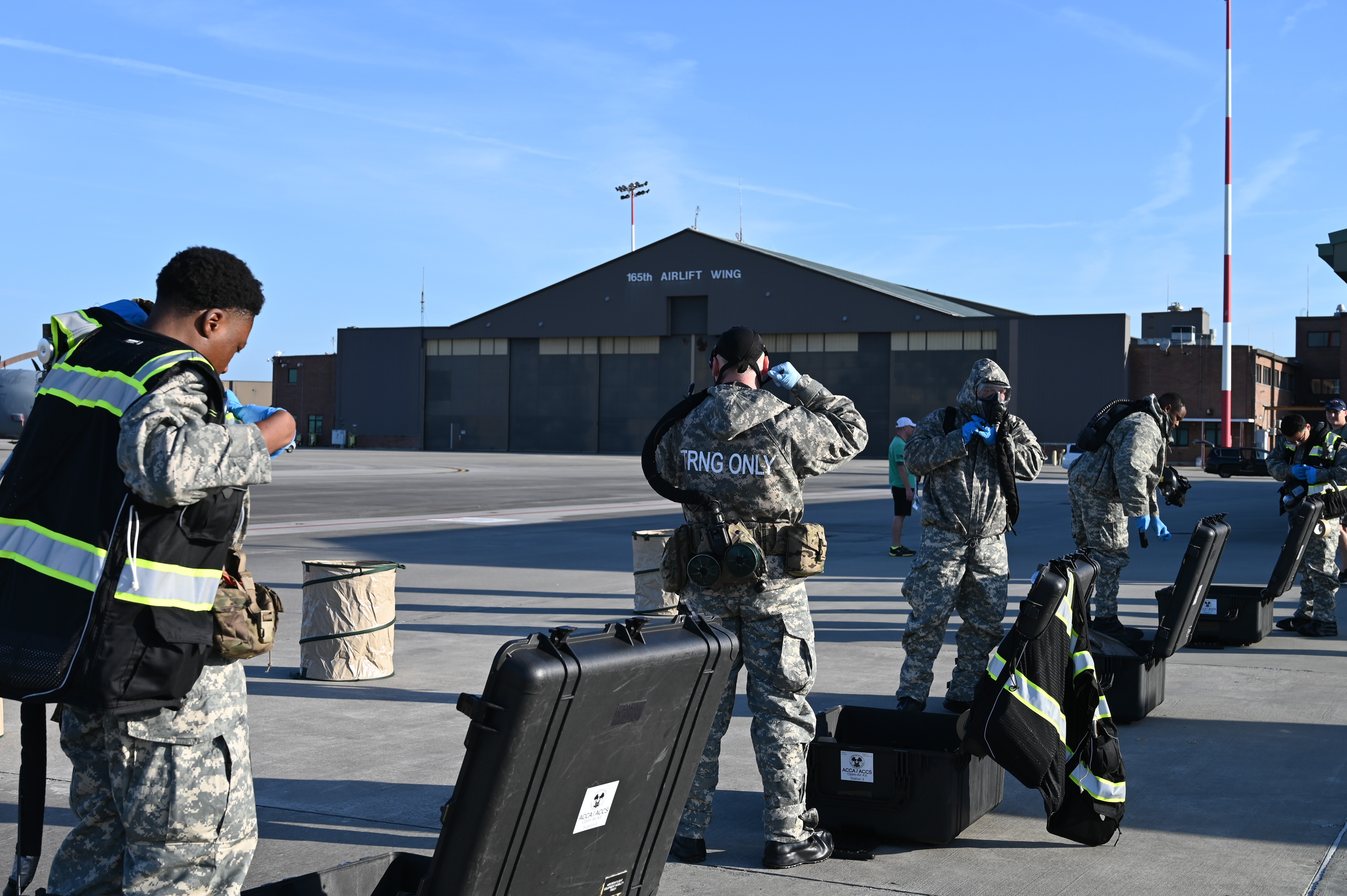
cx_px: 627
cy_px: 409
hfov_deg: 42.7
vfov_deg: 29.2
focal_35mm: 46
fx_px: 1720
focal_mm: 40
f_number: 6.3
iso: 100
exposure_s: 1/320
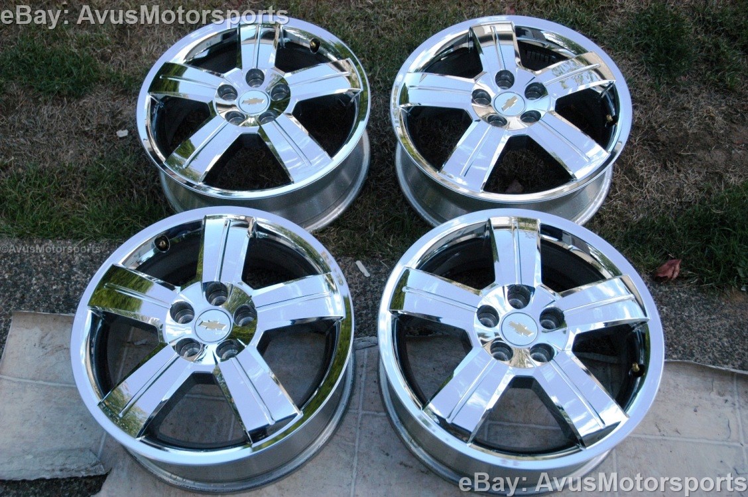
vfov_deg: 35.4
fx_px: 778
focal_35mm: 38
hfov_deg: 51.3
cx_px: 374
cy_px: 248
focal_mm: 25
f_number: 4
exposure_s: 1/1250
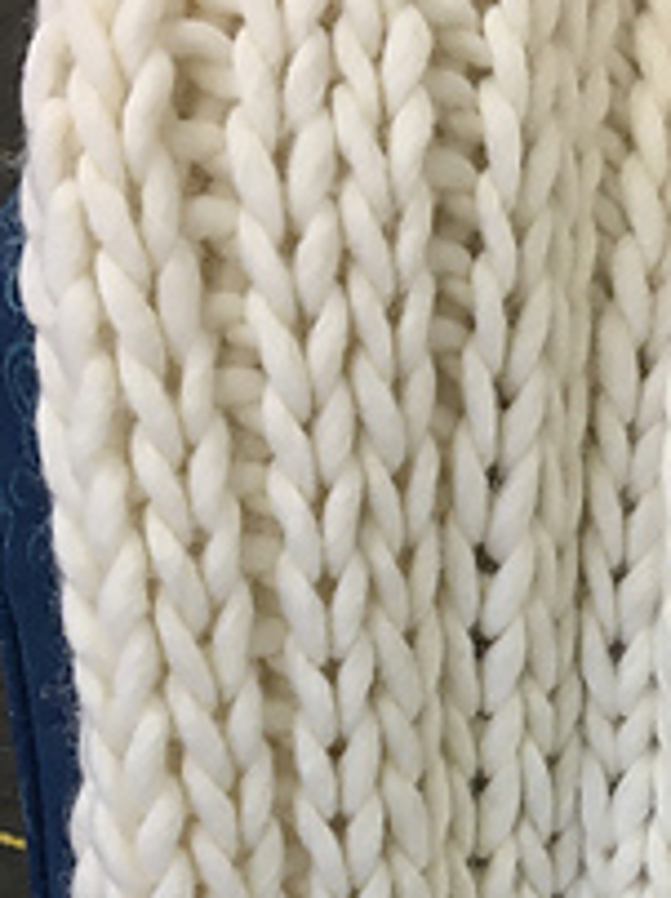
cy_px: 1116
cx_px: 840
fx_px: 2383
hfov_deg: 15.4
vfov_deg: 19.9
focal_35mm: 92
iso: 25
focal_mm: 4.15
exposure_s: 1/30
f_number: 2.2
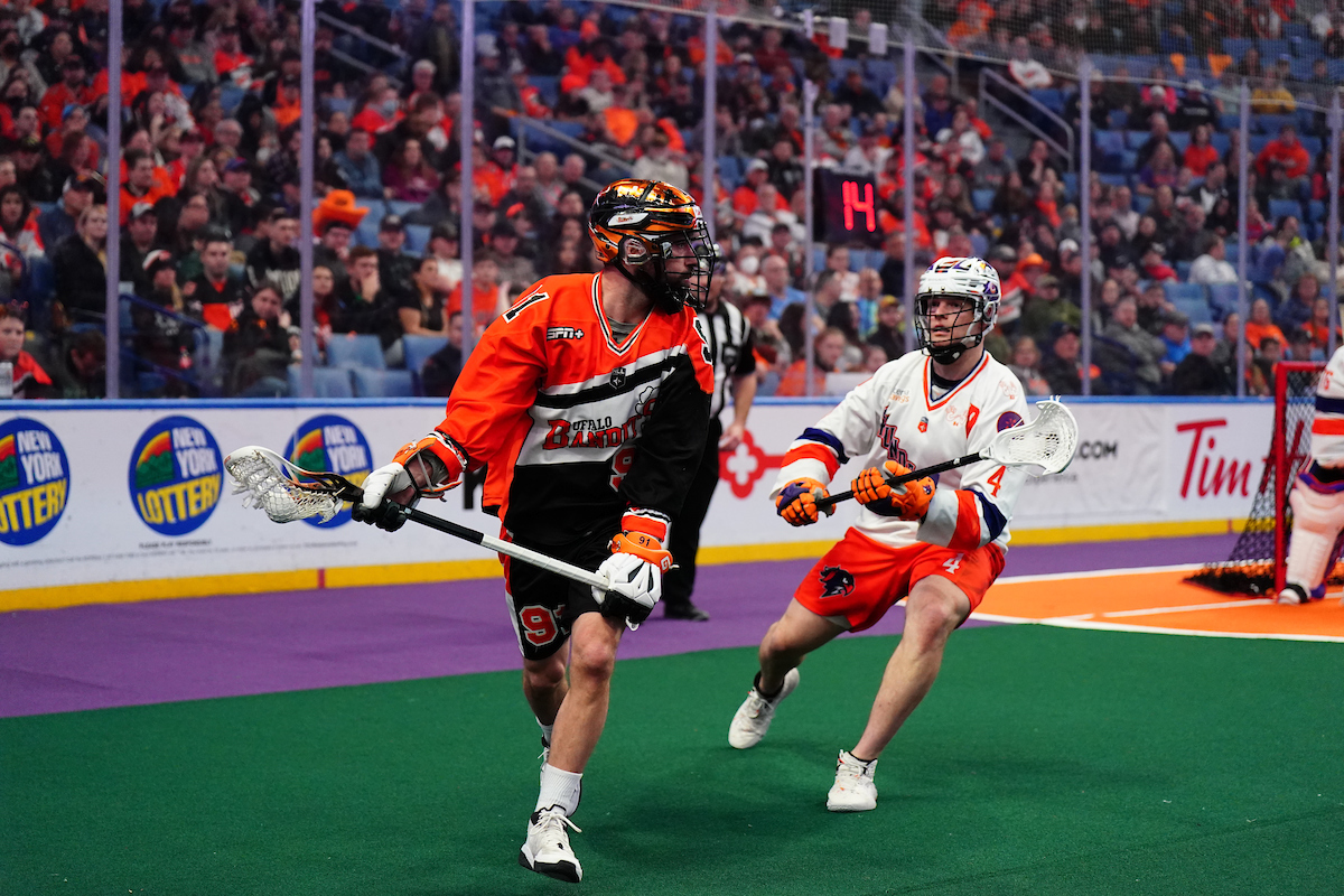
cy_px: 448
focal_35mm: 70
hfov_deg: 28.8
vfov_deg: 19.5
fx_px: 2613
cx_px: 672
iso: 5000
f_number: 2.8
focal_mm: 70
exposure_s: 1/1600
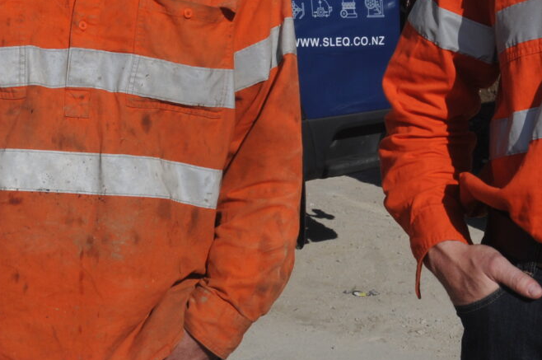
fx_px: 1579
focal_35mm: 105
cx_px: 362
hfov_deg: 19.4
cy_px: -53
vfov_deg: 12.7
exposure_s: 1/500
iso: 200
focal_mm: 24
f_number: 11
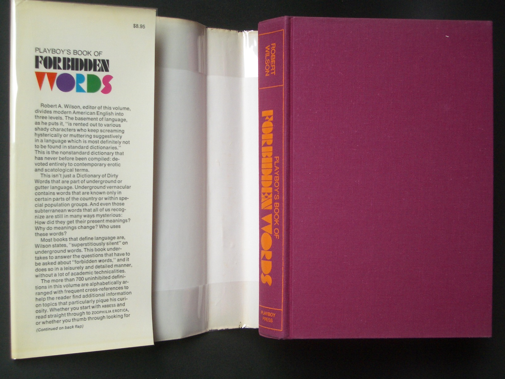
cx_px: 252
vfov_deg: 29.7
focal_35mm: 49
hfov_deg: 38.9
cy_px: 190
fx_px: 715
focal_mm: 8.2
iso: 100
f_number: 3.1
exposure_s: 1/30
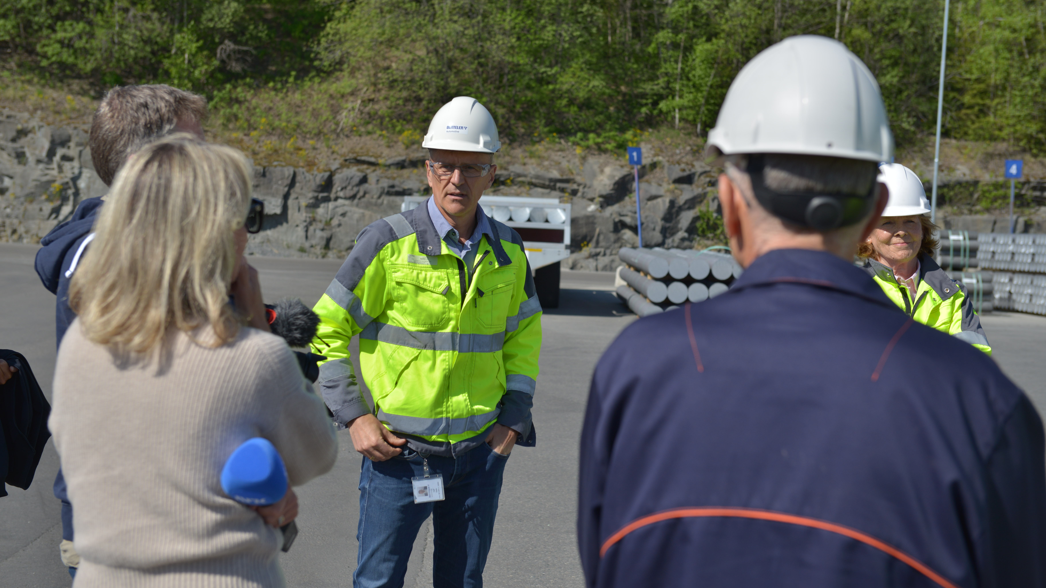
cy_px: 268
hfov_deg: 36.0
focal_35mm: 58
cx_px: 520
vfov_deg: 20.7
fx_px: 1609
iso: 125
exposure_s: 1/1600
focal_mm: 55
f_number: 5.6
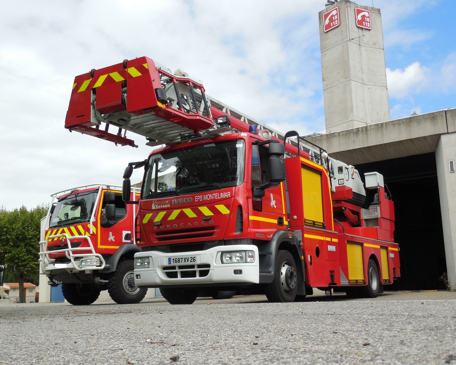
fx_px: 553
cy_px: 184
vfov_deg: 36.5
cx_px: 211
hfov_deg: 44.7
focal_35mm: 41
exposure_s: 1/640
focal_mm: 7
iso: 125
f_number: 3.8
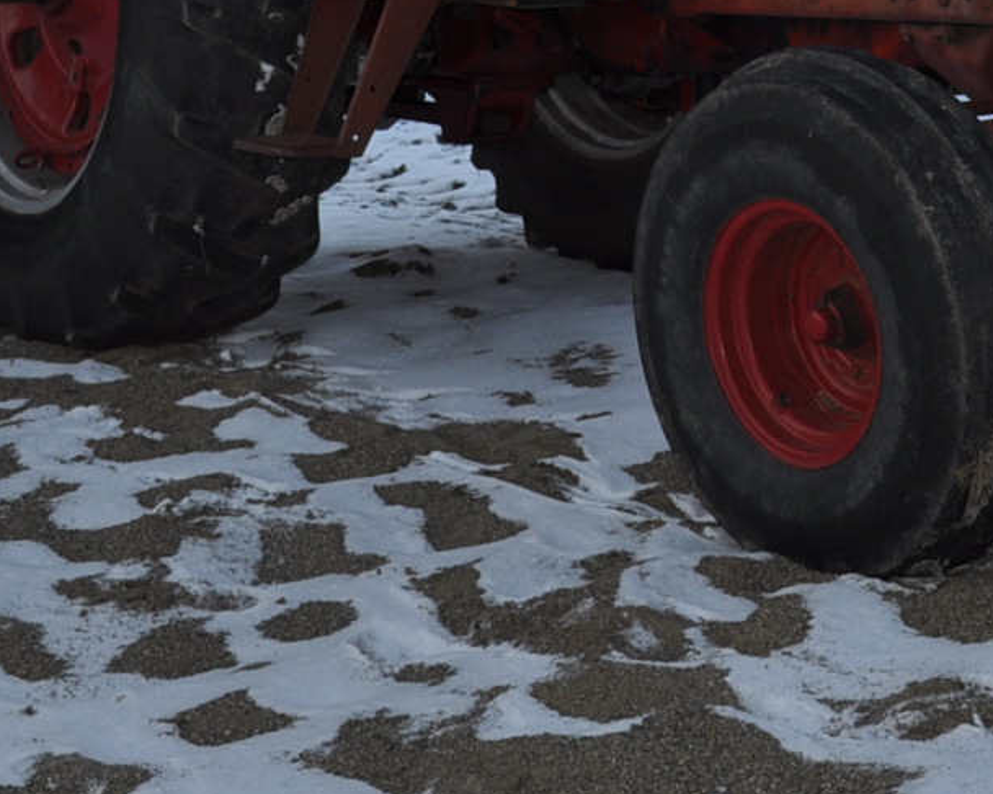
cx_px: 833
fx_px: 3496
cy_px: -294
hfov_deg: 16.0
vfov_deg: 12.5
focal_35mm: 119
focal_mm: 24
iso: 200
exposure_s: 1/200
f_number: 8
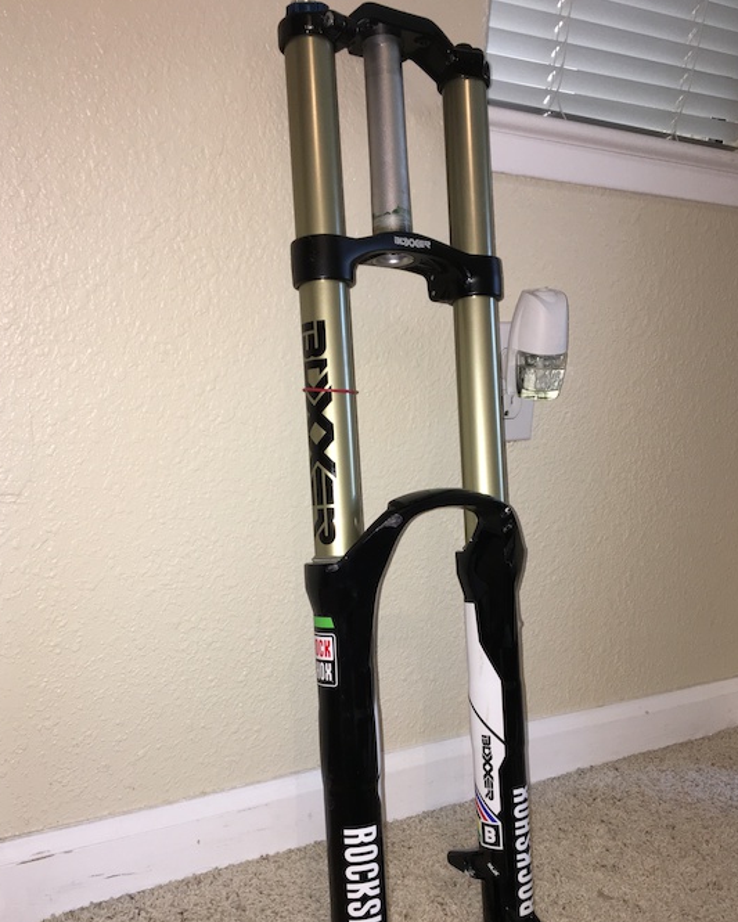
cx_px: 372
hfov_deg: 43.4
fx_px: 928
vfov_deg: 52.5
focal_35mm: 34
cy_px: 544
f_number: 2.2
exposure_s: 1/30
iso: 50
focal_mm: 4.15
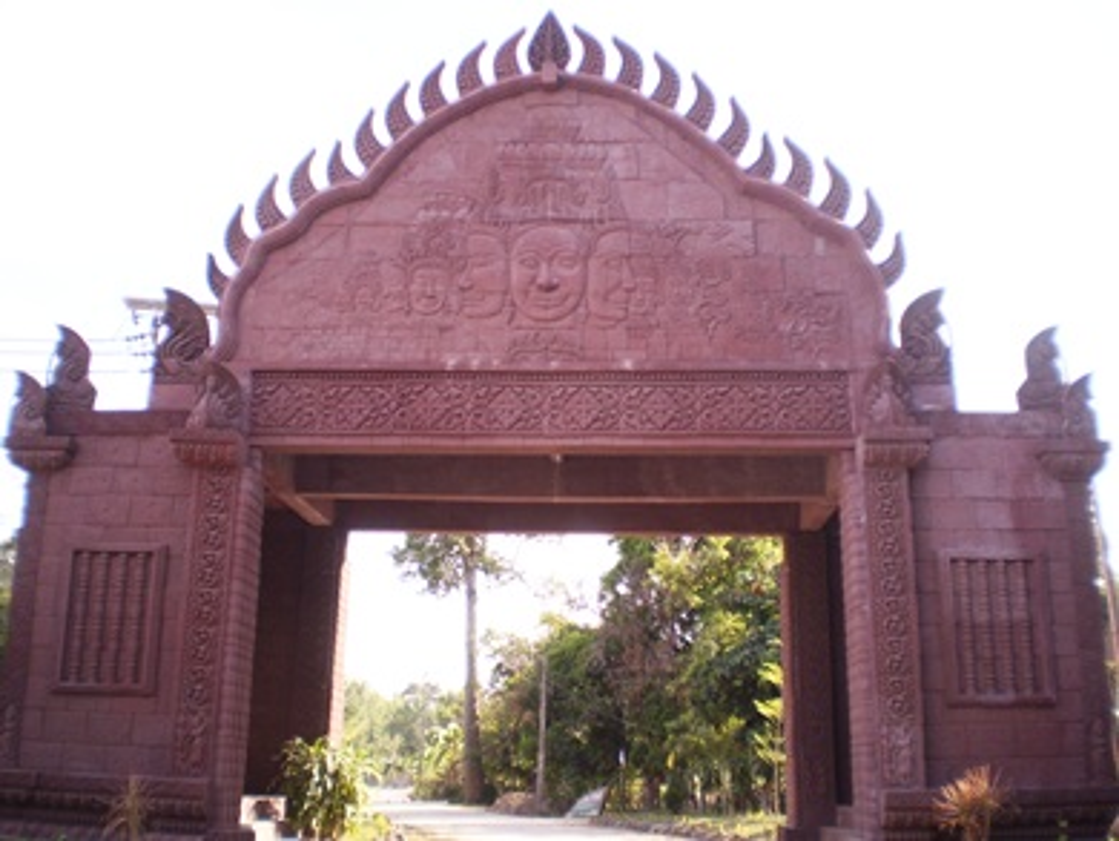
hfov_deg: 51.3
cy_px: 420
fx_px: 1164
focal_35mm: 36
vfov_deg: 39.7
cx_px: 560
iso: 64
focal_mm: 6.3
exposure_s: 1/400
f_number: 3.1
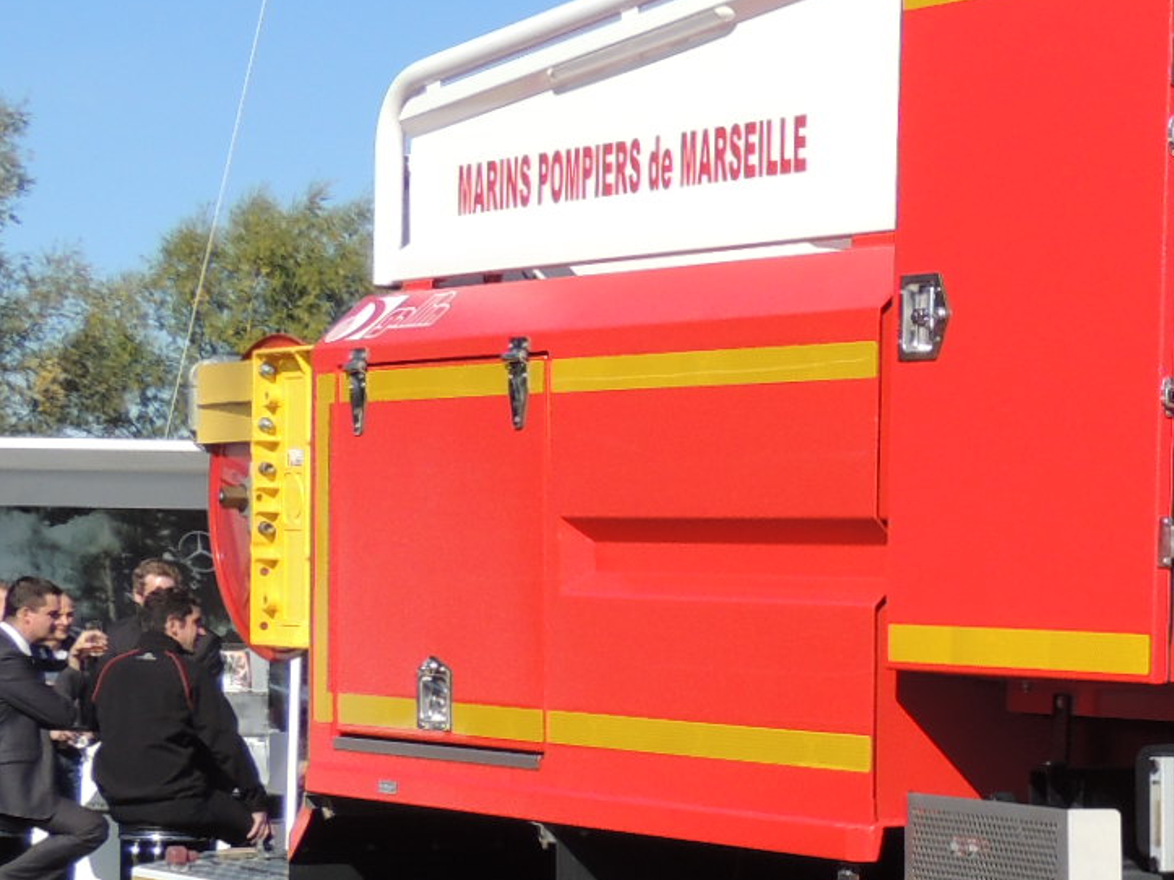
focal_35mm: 110
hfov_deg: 16.5
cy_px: 742
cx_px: 1687
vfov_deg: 13.4
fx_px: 3730
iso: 100
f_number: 3.6
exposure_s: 1/1250
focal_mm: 6.2
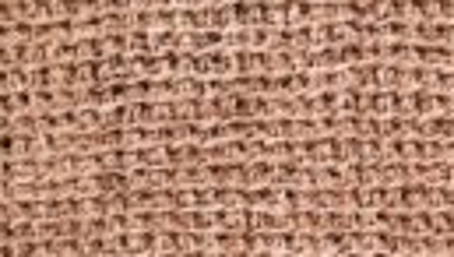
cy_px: 491
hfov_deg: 27.4
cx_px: 345
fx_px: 916
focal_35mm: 76
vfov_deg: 13.9
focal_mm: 4.25
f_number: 1.8
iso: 400
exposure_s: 1/40
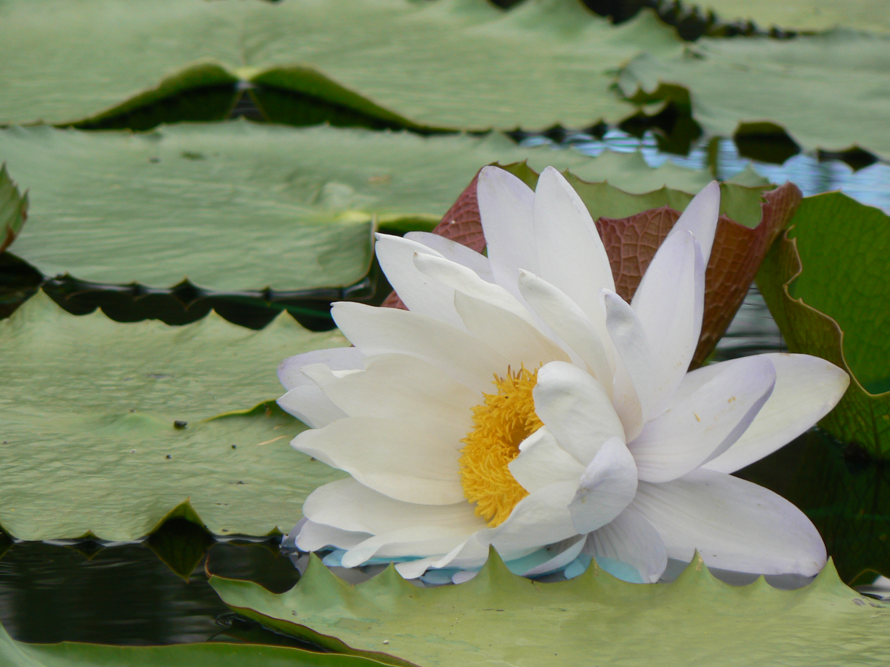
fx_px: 11107
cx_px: 445
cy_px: 334
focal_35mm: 432
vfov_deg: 3.4
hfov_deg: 4.6
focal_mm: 72
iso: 80
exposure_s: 1/160
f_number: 5.6
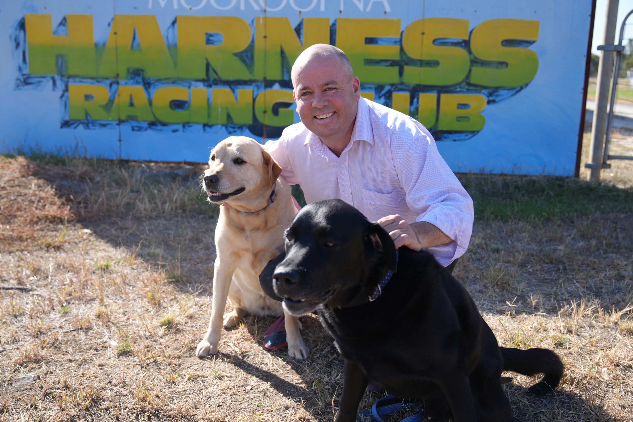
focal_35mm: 37
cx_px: 316
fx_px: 651
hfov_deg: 51.9
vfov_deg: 35.9
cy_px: 211
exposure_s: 1/350
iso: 100
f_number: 4
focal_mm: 37
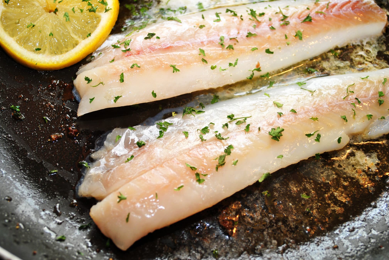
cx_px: 194
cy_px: 130
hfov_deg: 34.5
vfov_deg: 23.4
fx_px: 627
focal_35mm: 58
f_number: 5
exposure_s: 1/60
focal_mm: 38
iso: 200
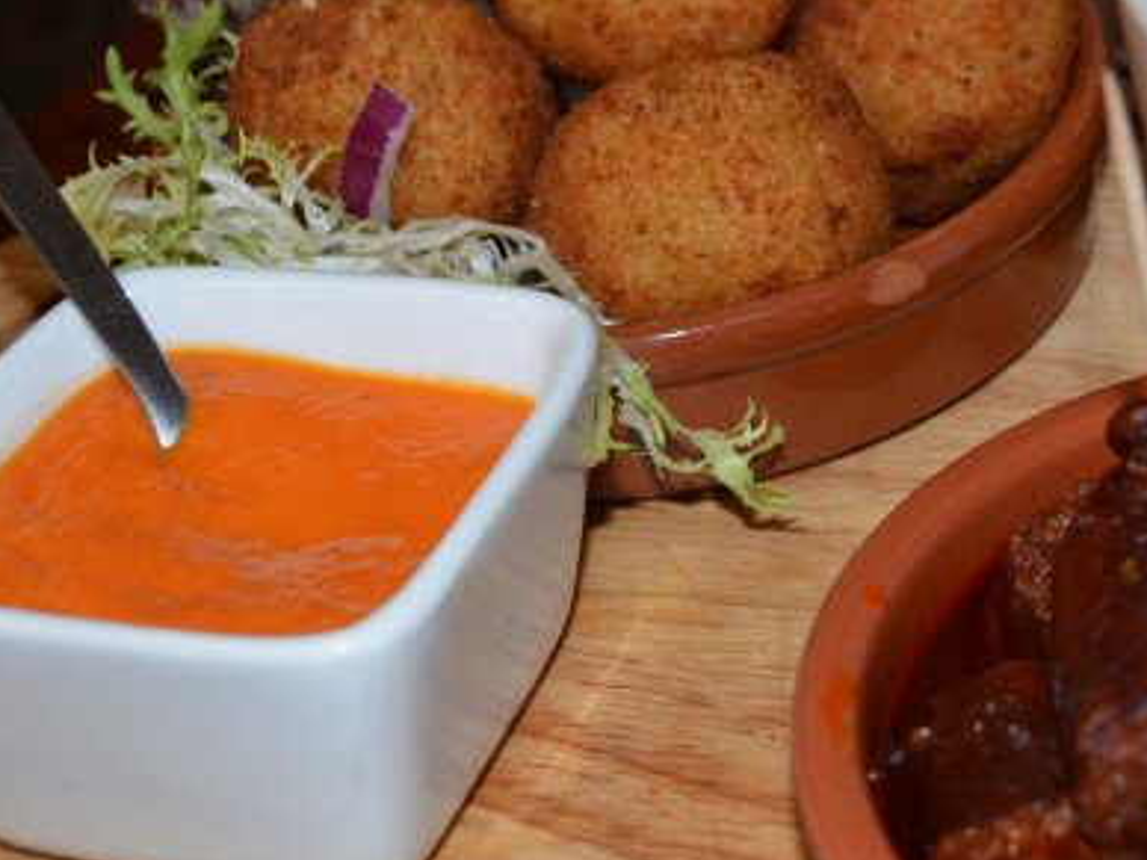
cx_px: 902
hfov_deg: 21.8
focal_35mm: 89
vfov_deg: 16.5
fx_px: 2949
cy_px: 192
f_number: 4
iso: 1400
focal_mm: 24
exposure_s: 1/60
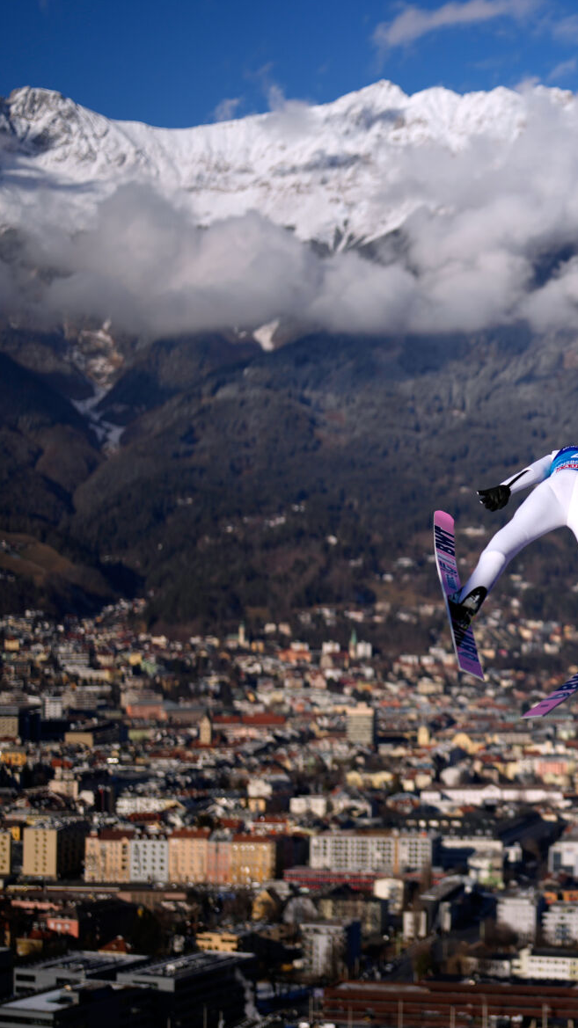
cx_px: 725
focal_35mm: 79
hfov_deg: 14.7
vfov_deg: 26.9
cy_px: 515
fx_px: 2154
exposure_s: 1/12800
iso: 64
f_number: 1.2
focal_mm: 50
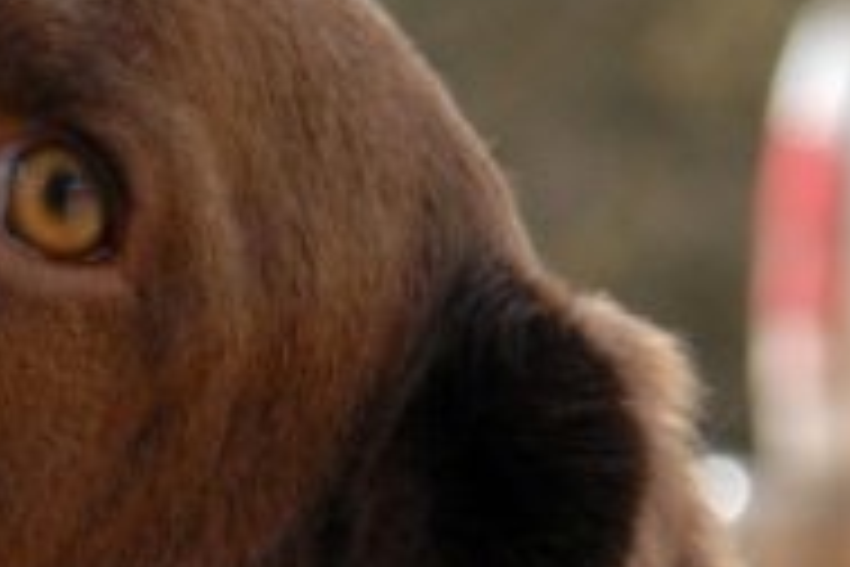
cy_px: 146
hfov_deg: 6.4
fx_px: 7295
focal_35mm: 309
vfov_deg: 4.4
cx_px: -1142
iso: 400
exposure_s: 1/1500
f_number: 4
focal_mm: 38
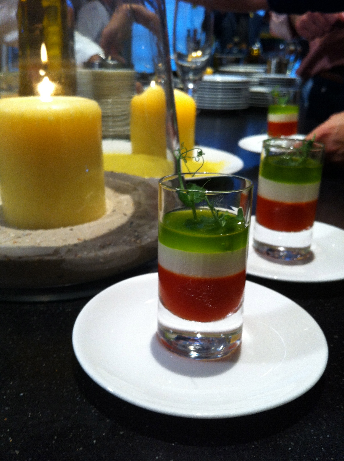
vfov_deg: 52.7
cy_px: 230
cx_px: 172
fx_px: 465
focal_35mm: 35
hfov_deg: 40.6
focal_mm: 3.85
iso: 100
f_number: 2.8
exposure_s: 1/17
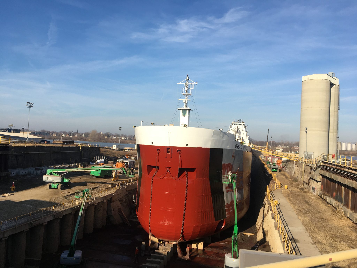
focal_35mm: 29
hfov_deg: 61.7
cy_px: 134
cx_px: 178
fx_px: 299
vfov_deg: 48.2
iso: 25
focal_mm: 4.15
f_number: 2.2
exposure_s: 1/1748
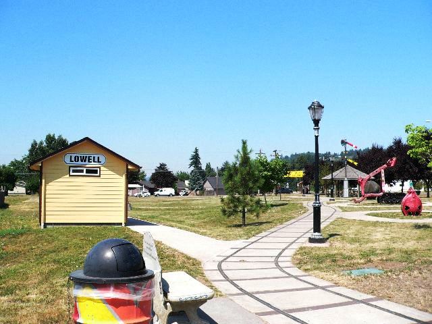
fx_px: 449
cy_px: 162
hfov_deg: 51.4
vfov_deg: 39.7
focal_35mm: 36
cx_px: 216
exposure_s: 1/1000
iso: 100
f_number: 2.8
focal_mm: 6
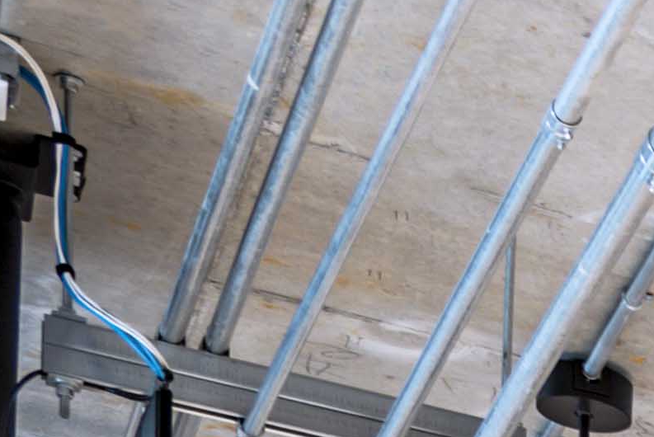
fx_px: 3309
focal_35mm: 182
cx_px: 2292
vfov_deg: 6.5
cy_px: 1542
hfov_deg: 8.4
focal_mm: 24
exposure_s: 1/4
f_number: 6.3
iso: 125
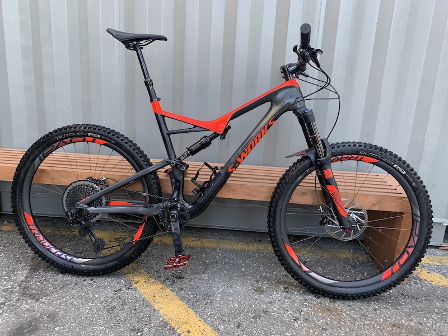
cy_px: 168
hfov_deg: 67.3
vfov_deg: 53.1
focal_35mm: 26
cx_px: 224
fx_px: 336
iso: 80
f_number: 1.8
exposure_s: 1/121
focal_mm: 4.25
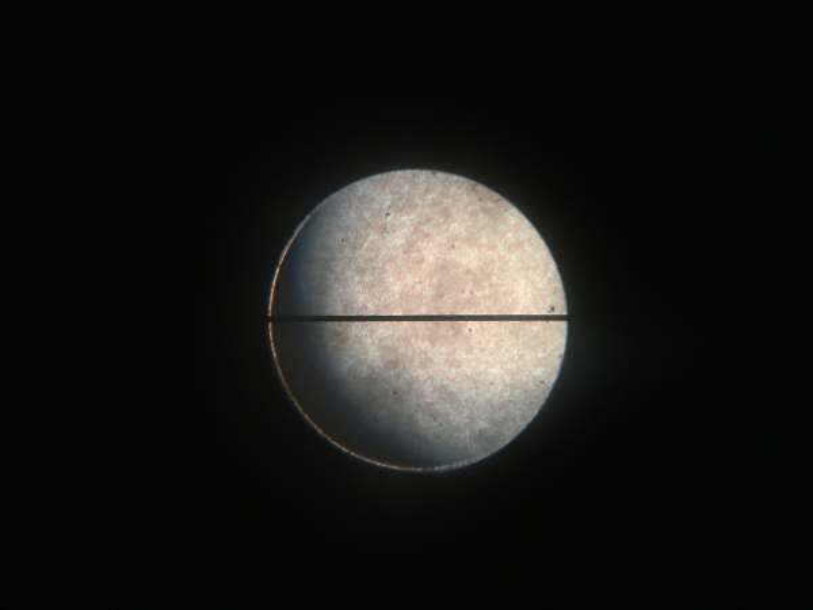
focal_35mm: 29
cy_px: 305
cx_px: 406
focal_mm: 4.15
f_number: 2.2
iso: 40
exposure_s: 1/30
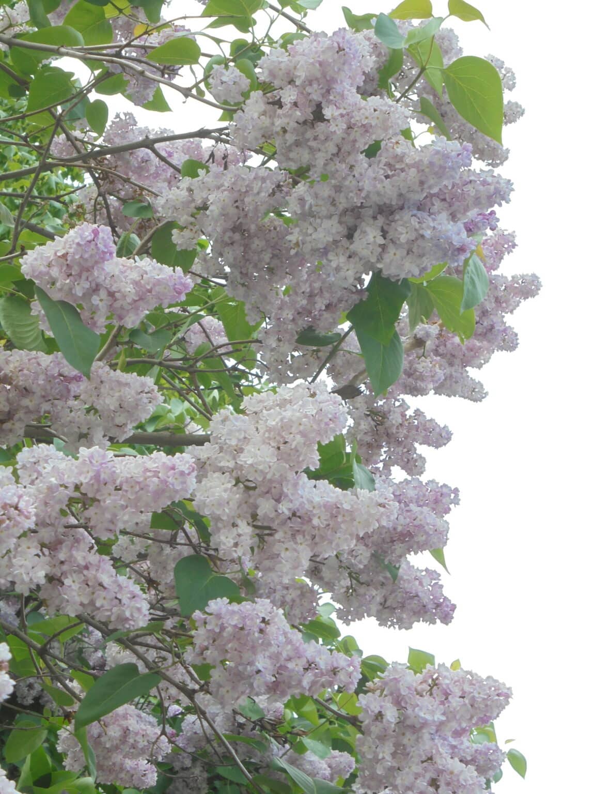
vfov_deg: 26.7
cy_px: 397
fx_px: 1673
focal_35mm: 73
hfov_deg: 20.2
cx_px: 298
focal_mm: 13.1
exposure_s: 1/80
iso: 100
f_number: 6.1
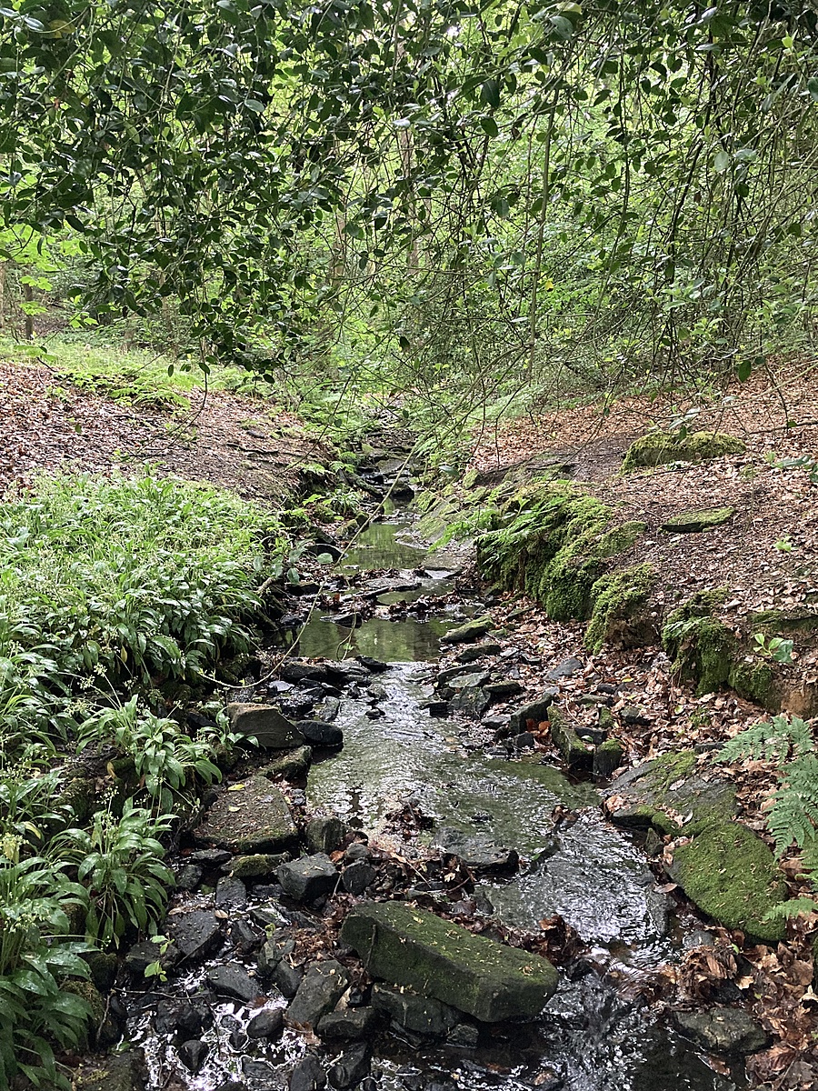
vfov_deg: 63.4
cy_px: 546
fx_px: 882
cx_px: 409
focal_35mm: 28
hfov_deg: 49.7
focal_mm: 3.99
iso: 400
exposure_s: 1/30
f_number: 1.8
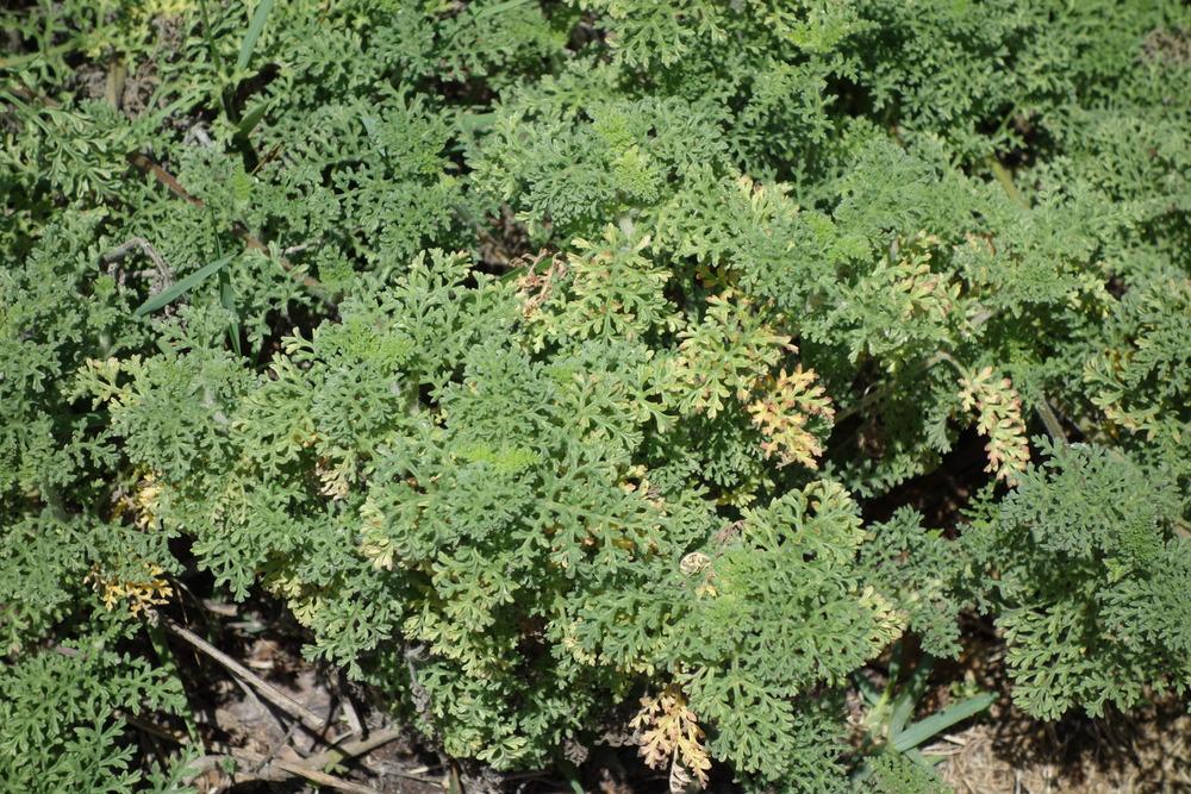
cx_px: 596
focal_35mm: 100
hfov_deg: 20.4
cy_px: 397
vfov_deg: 13.7
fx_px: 3309
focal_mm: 37.1
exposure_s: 1/800
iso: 125
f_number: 5.6
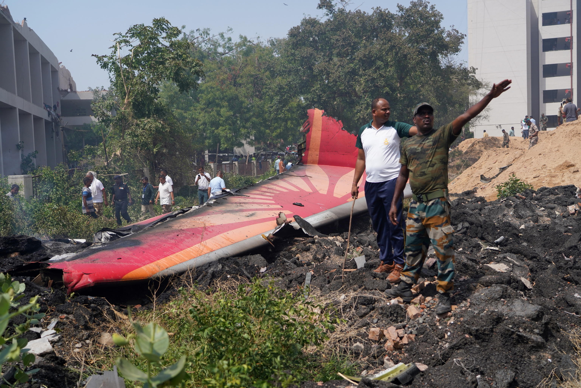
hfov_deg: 48.5
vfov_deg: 33.4
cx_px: 290
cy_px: 194
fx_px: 646
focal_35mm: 40
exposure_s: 1/3200
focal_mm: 40
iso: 320
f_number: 4
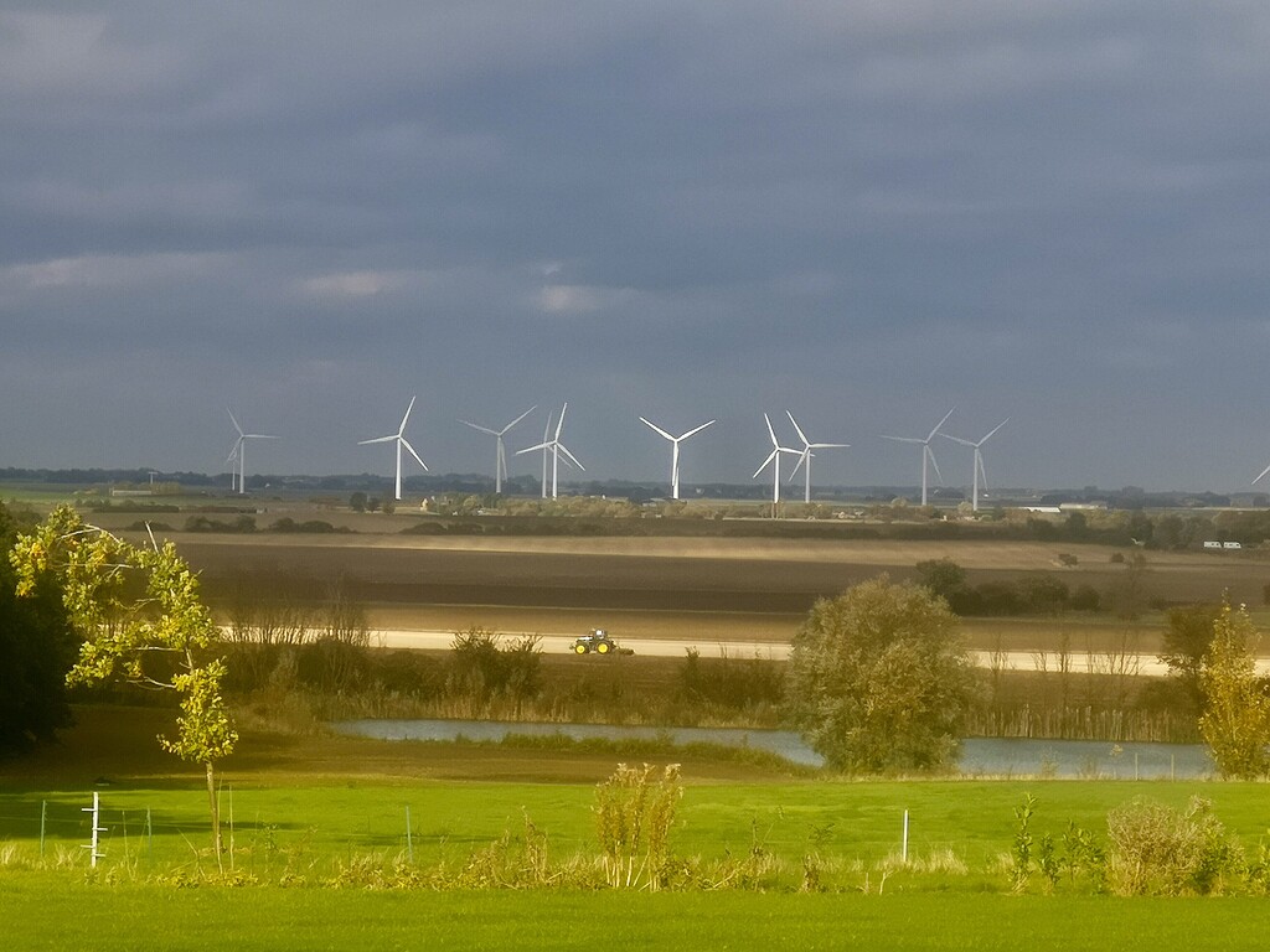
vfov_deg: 10.0
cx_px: 635
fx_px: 5467
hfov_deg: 13.3
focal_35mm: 149
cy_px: 476
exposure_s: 1/864
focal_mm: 7.48
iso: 50
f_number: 2.4
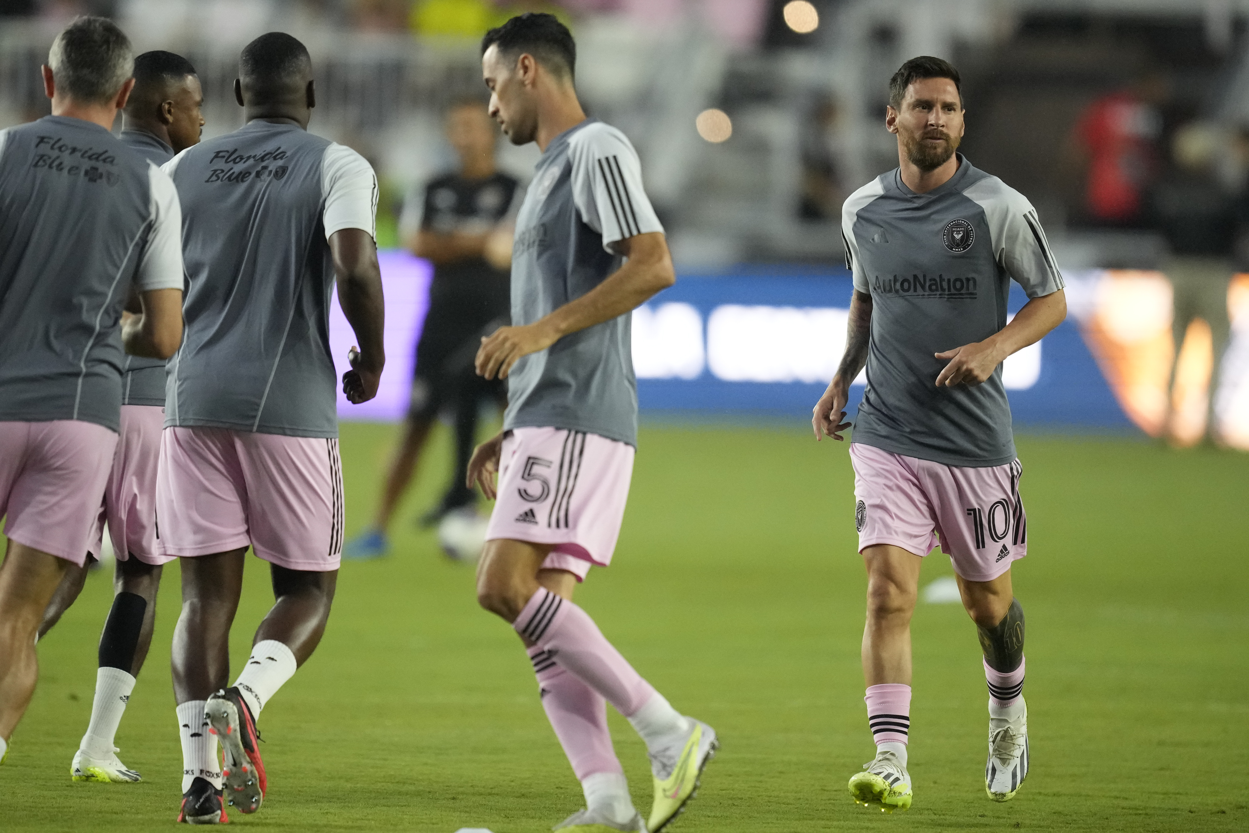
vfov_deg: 2.3
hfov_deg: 3.4
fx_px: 20815
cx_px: 624
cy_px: 416
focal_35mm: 600
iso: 5000
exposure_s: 1/2000
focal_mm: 400
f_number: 2.8
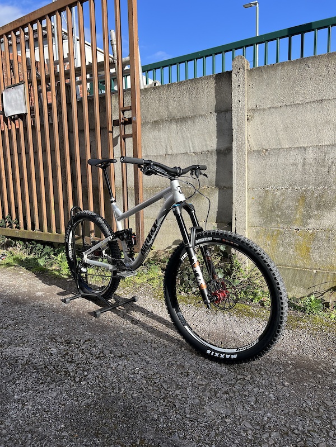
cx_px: 168
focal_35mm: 26
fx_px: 336
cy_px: 224
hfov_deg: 53.1
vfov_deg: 67.3
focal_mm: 5.7
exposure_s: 1/1698
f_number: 1.5
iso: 50
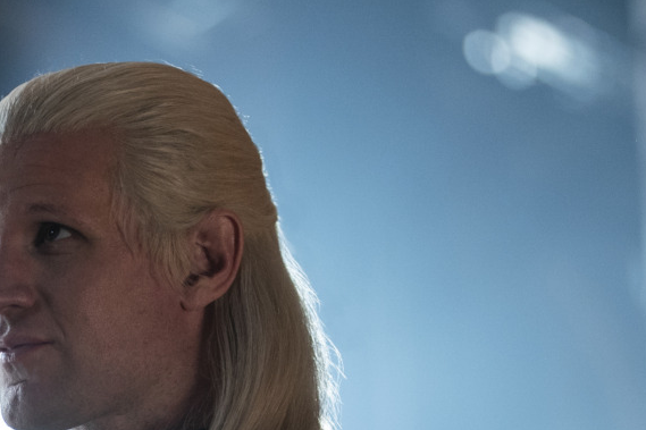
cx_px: 90
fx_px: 3229
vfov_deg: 7.5
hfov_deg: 11.4
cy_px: 644
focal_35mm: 180
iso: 800
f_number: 1.2
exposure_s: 1/160
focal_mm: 50
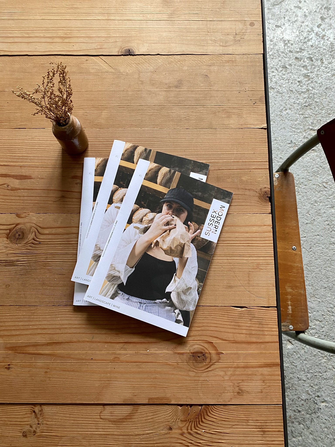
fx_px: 335
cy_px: 224
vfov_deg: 67.3
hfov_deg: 53.1
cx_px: 168
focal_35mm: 26
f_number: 1.8
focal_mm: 4.25
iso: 125
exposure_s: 1/62
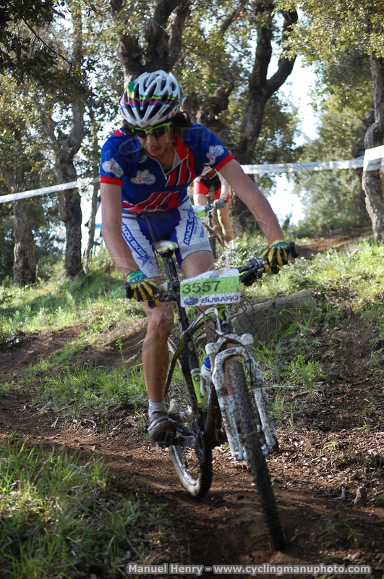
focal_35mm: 112
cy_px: 290
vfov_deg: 18.2
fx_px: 1805
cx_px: 192
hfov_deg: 12.1
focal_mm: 75
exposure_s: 1/500
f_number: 4.2
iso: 450
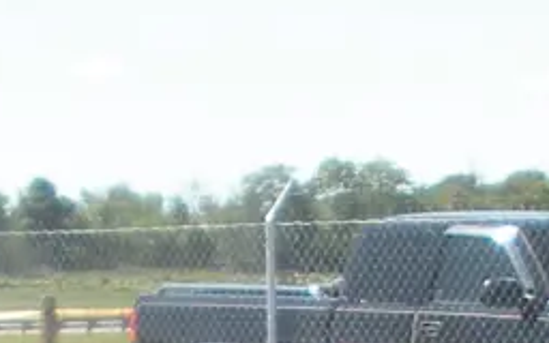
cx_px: 414
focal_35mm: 286
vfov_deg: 4.2
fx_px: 4279
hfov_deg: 7.3
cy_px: 1387
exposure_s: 1/316
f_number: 3.5
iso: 64
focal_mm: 6.3
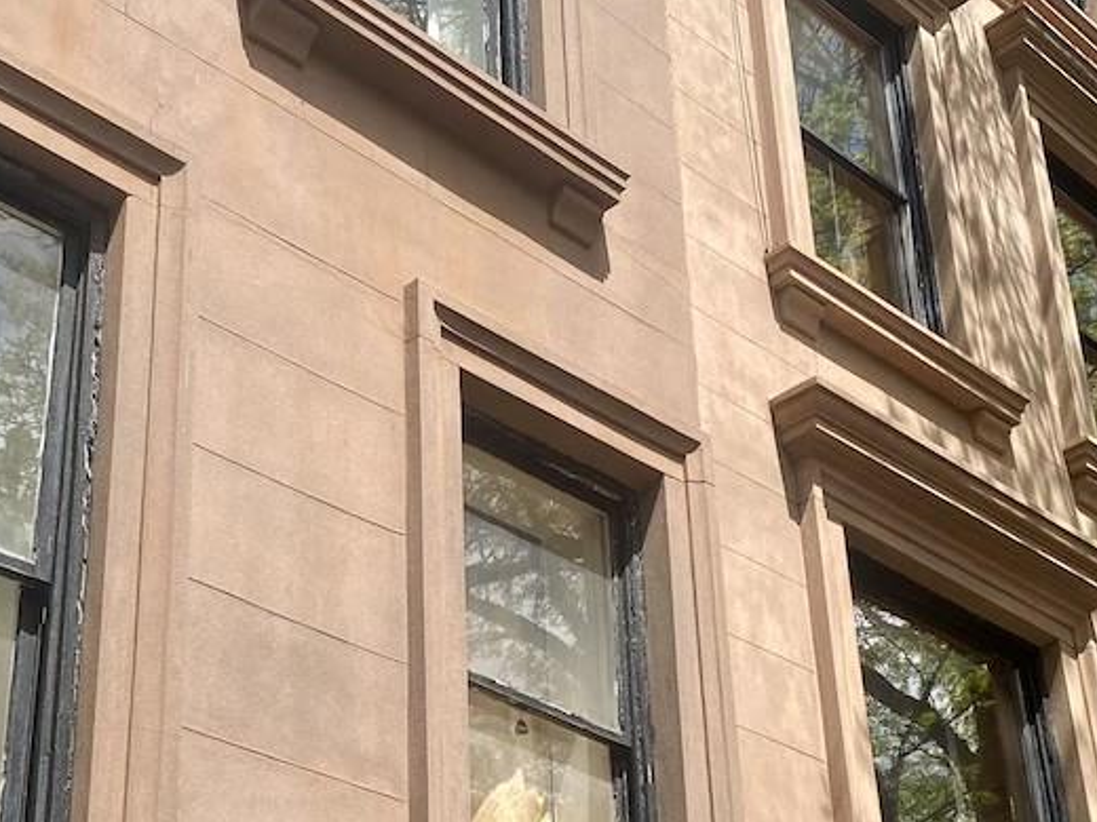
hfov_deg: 30.2
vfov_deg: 22.8
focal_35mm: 64
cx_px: 462
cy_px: 590
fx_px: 2028
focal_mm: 4.25
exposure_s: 1/1653
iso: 32
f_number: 1.8
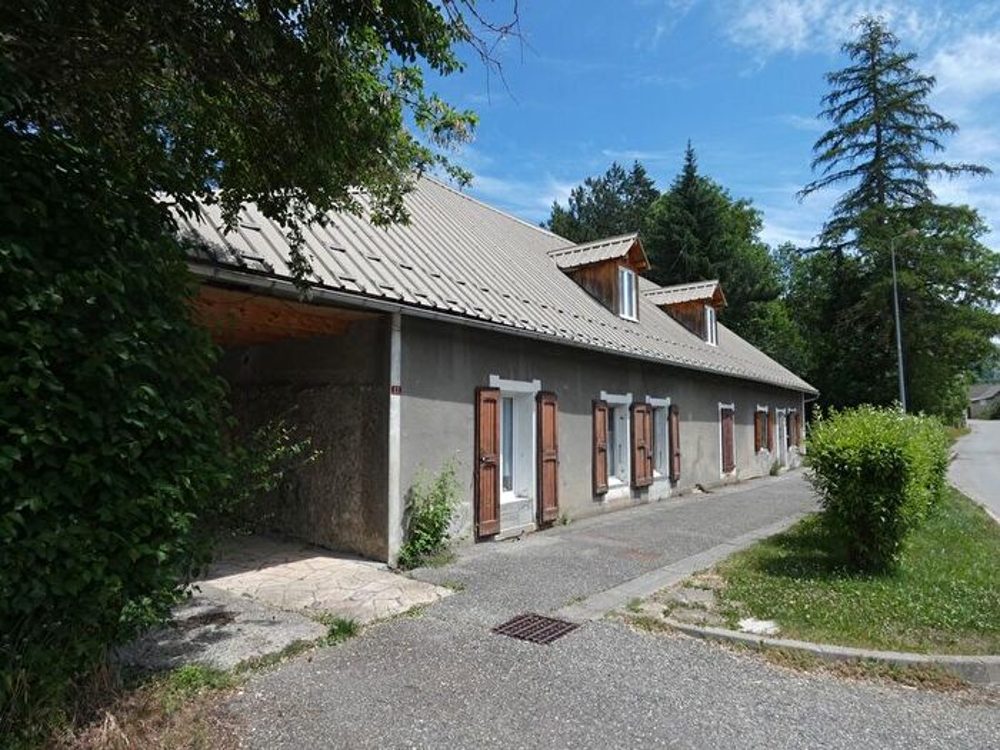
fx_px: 578
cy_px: 375
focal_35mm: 20
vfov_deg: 66.0
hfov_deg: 81.7
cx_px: 500
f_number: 3.2
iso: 80
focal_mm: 3.6
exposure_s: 1/800
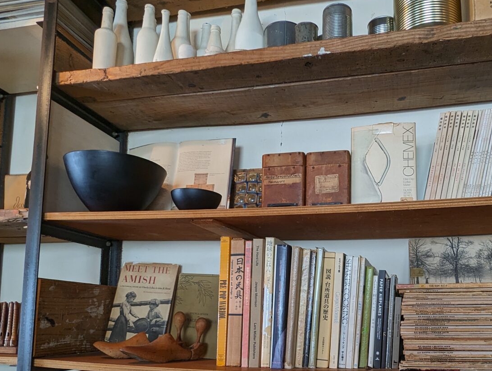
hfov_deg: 59.2
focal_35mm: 30
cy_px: 264
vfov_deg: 45.7
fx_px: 427
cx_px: 306
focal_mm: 2.35
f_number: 2.2
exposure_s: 1/30
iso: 100
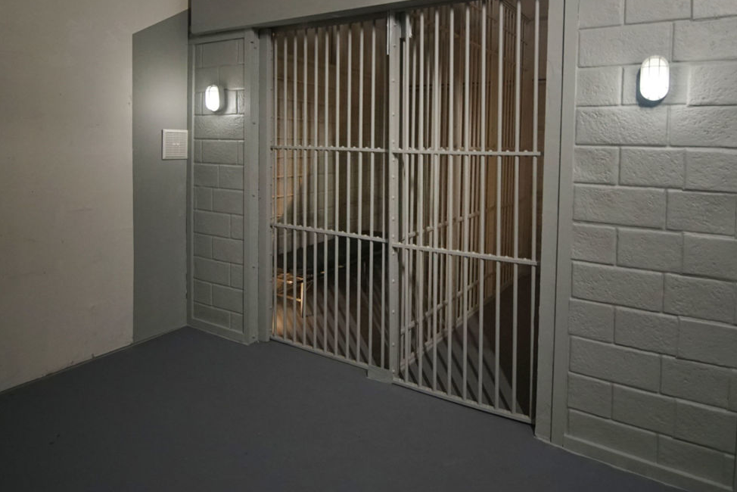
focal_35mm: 23
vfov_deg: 53.8
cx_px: 408
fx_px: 471
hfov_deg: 75.8
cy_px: 156
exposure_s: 1/200
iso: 3200
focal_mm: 16
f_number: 3.5
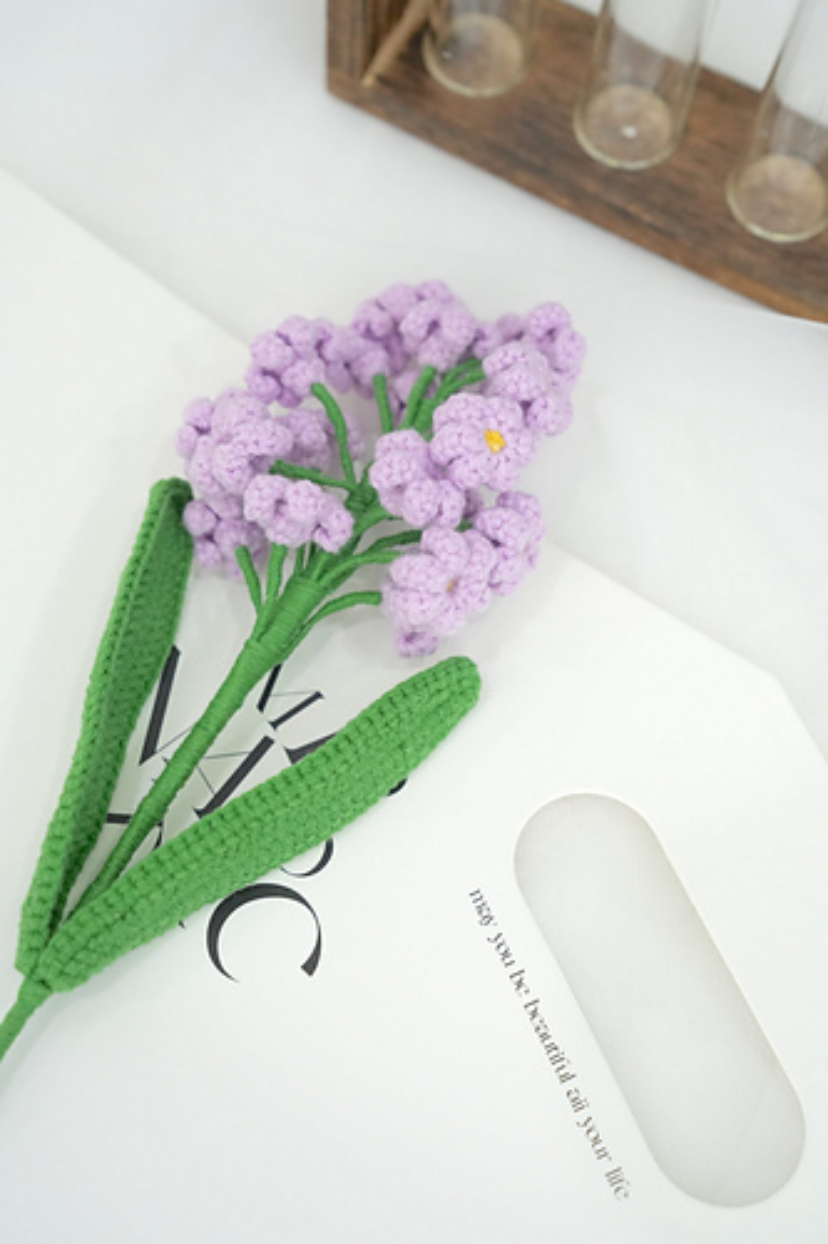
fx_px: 1968
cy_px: 622
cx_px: 414
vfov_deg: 35.1
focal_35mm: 57
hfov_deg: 23.8
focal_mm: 57
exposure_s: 1/250
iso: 4000
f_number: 5
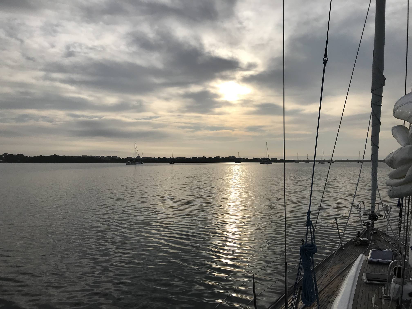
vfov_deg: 49.7
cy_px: 154
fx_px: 333
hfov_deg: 63.4
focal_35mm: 28
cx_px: 206
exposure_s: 1/5051
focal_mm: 3.99
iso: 20
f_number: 1.8
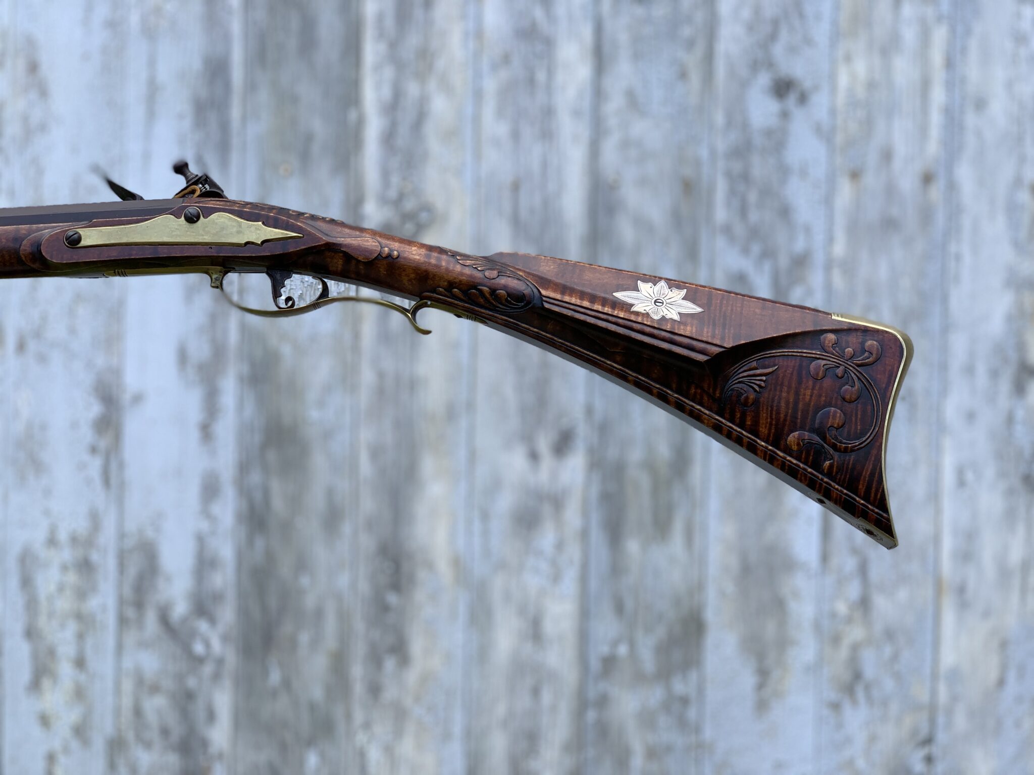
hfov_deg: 36.8
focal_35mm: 52
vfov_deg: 28.0
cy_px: 388
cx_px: 517
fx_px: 1553
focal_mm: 6
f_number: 2.4
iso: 16
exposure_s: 1/156
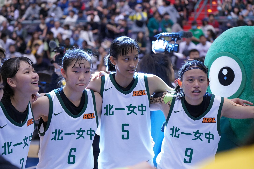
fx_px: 677
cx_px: 127
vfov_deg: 14.3
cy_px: 85
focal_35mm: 96
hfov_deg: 21.2
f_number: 4
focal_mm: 93
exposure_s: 1/800
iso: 6400
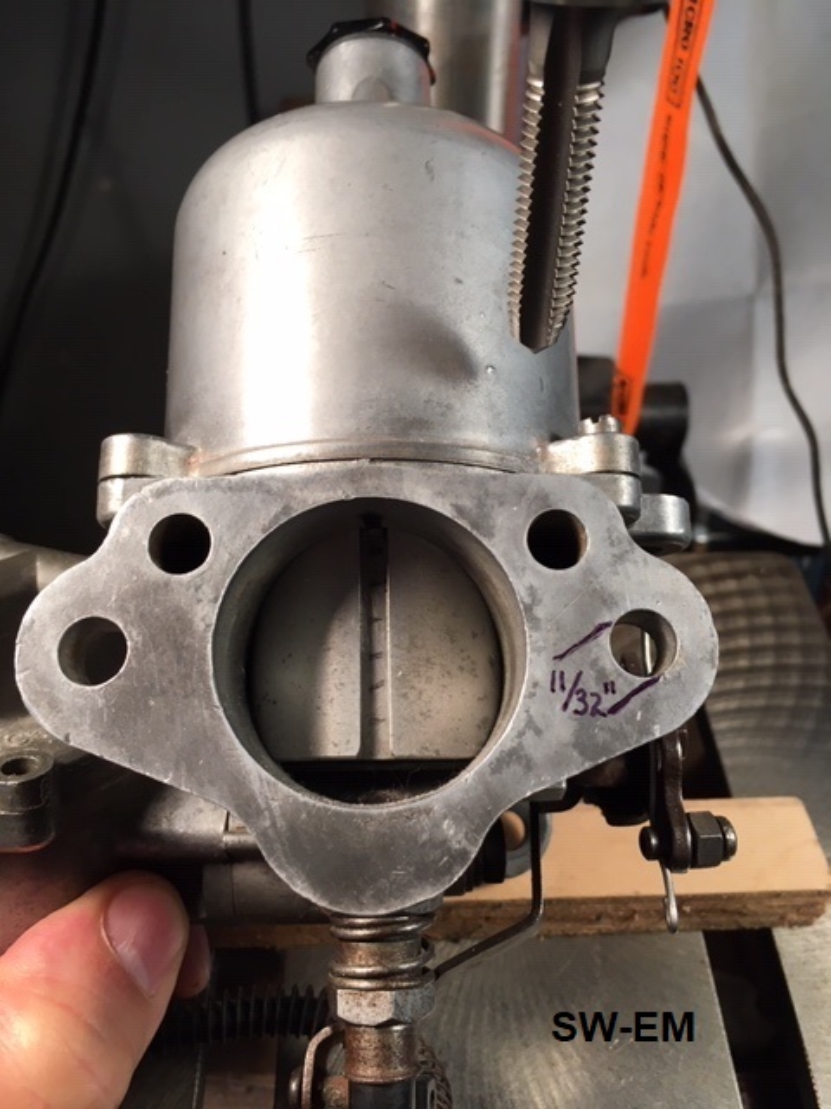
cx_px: 416
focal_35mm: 29
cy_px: 554
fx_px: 928
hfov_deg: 48.2
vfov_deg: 61.7
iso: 25
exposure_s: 1/30
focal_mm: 4.15
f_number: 2.2
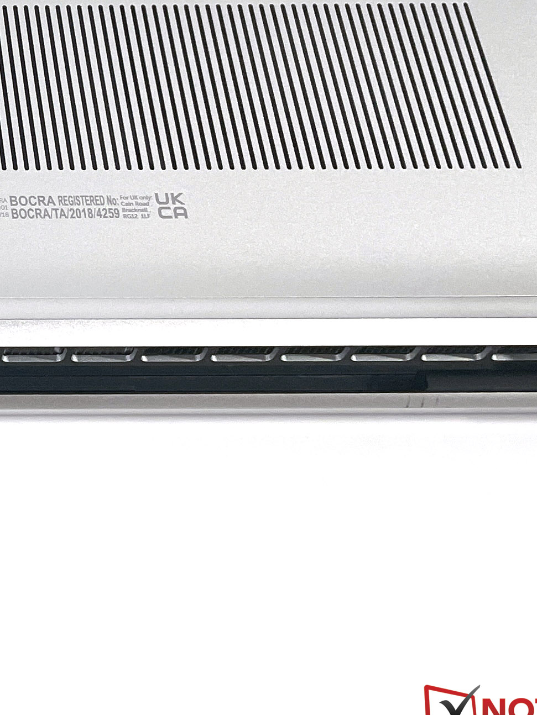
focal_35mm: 81
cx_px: -310
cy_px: -76
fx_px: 1675
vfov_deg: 22.7
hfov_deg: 16.3
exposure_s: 1/100
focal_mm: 4.2
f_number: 1.6
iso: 80
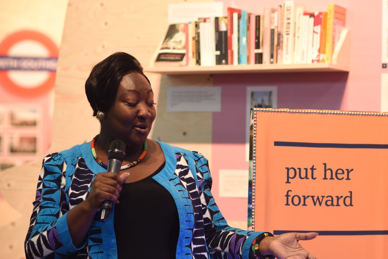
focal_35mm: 114
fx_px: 1229
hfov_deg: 17.9
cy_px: 163
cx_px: 228
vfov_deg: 12.0
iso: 500
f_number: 2.8
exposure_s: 1/160
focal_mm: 85
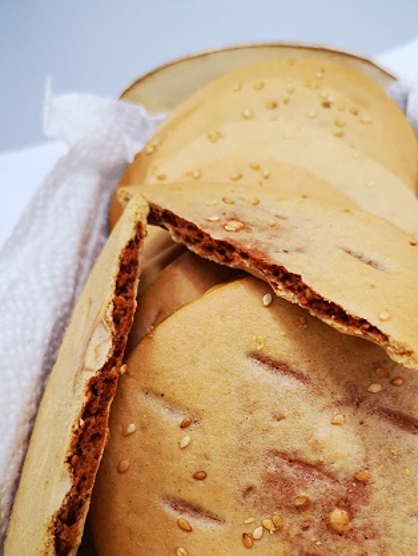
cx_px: 273
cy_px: 387
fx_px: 692
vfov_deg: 43.0
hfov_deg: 33.4
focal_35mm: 43
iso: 250
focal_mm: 4.75
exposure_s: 1/50
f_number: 1.8
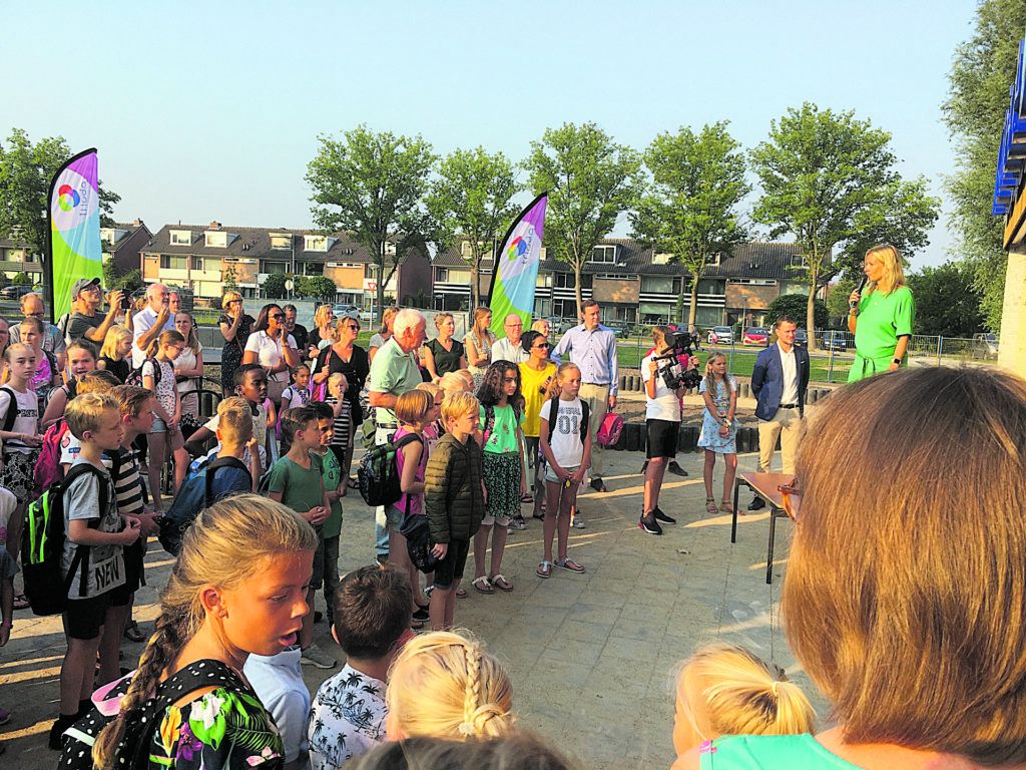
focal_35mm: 29
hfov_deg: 61.7
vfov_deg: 48.2
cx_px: 513
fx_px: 860
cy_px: 385
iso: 25
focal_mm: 4.2
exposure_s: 1/625
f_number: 2.2
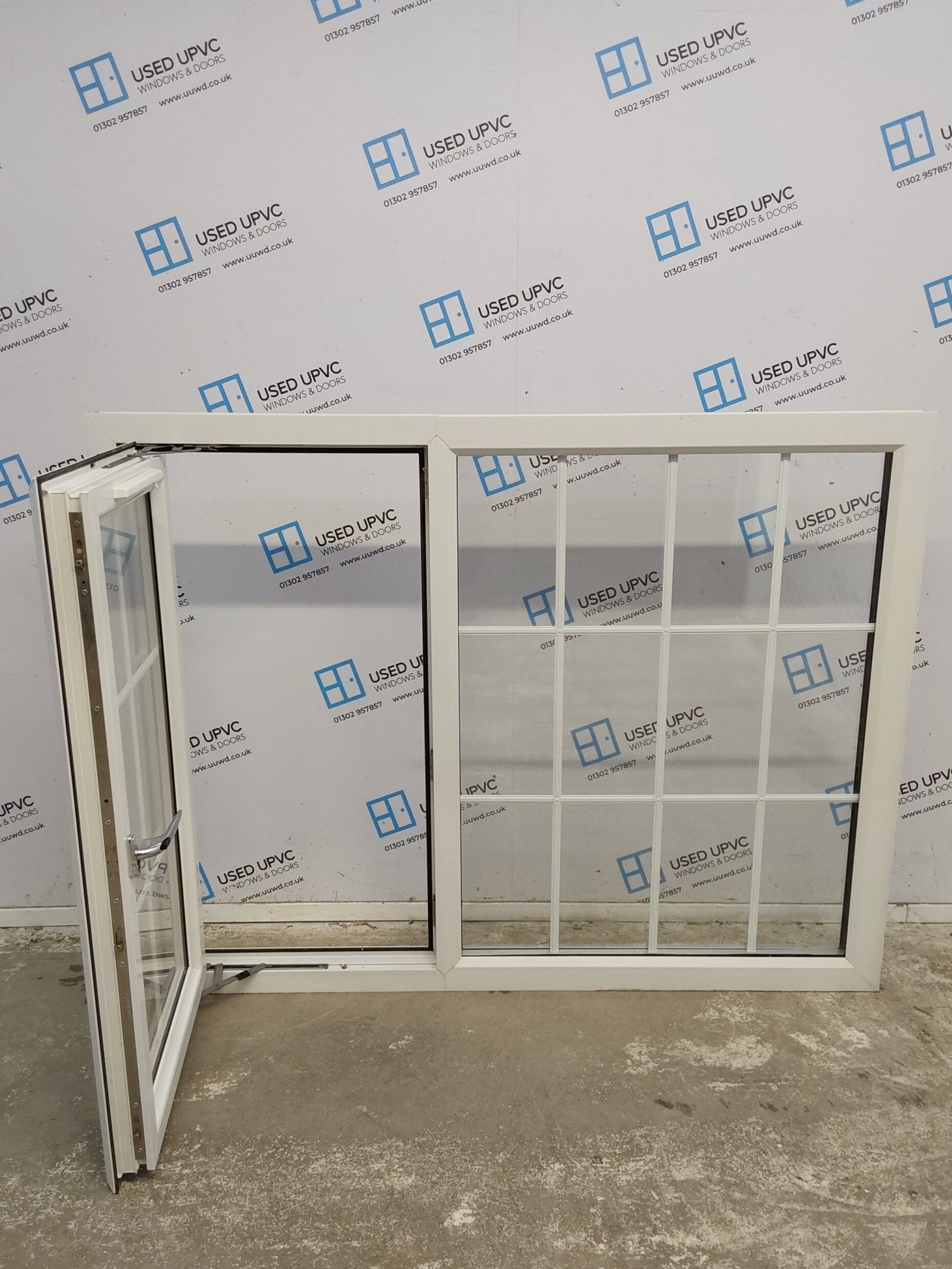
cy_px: 647
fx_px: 1063
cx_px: 480
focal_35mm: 29
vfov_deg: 61.7
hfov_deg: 48.2
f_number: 1.9
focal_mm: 2.91
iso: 64
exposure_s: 1/50
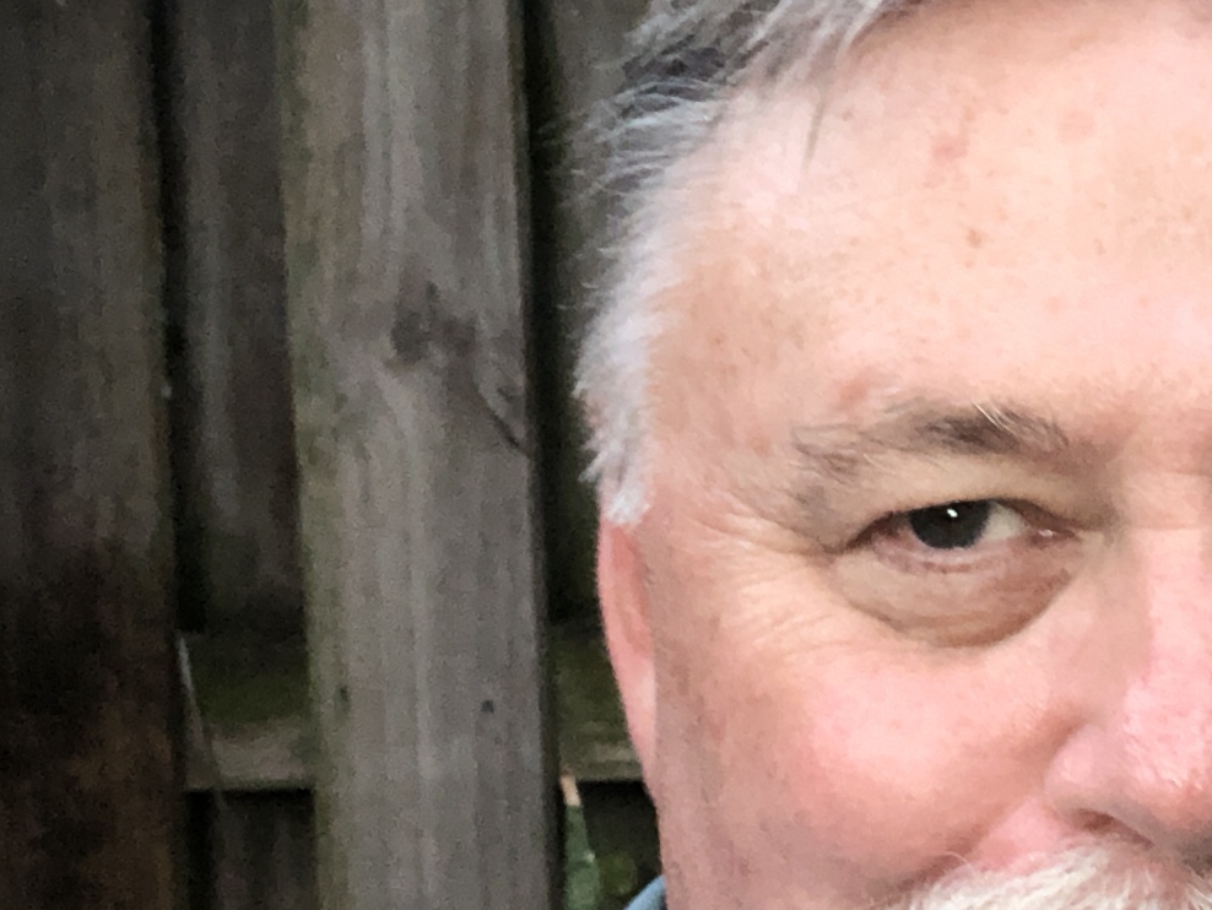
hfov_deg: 18.6
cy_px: 518
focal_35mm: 100
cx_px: 1451
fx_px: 3503
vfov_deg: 14.8
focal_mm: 2.87
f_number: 2.2
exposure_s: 1/24
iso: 125
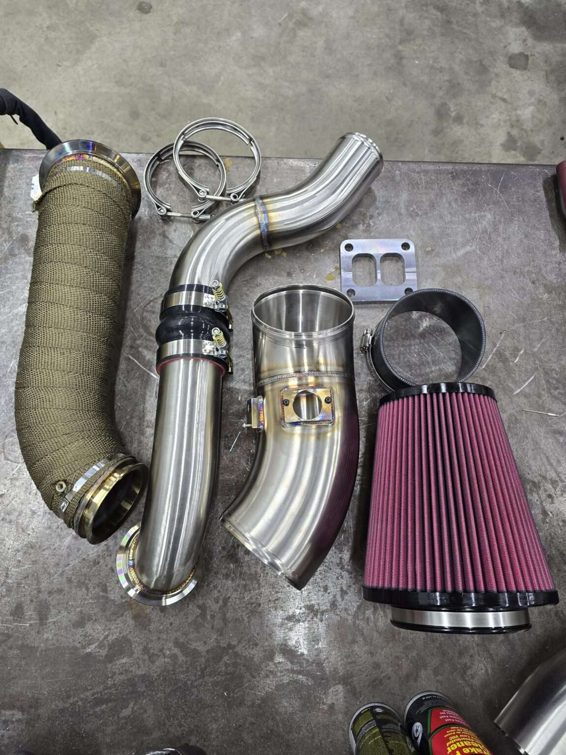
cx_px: 283
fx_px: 501
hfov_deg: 58.9
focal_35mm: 23
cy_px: 378
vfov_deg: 73.9
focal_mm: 6.3
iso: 250
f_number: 1.7
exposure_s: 1/120
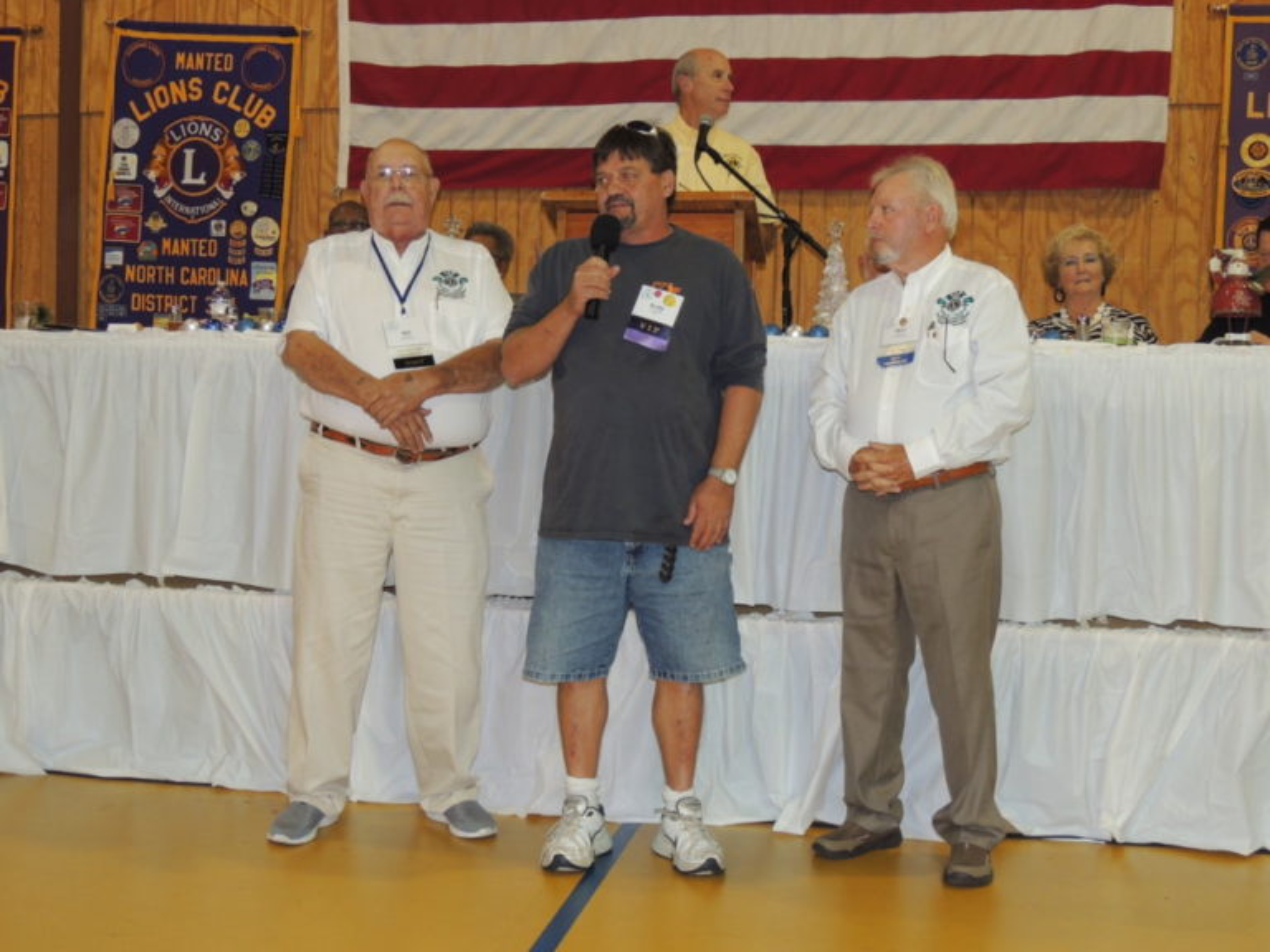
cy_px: 476
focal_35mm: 43
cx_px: 635
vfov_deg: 33.6
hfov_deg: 43.9
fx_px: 1578
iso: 200
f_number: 3.4
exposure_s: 1/30
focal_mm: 7.6
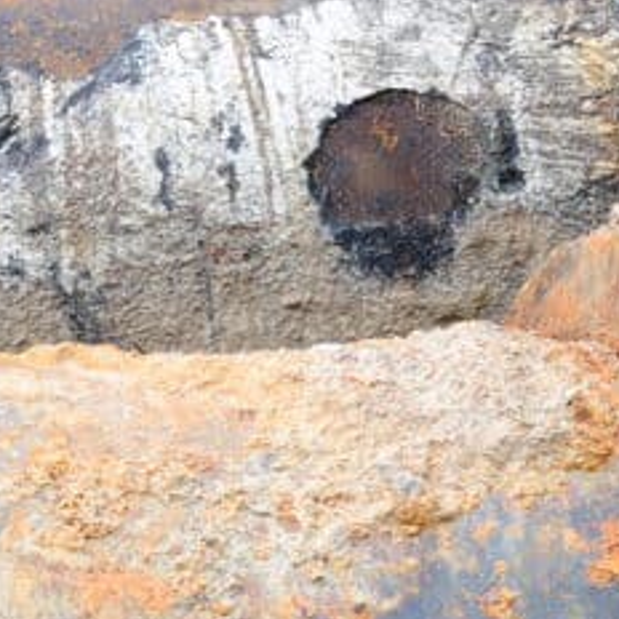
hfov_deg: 12.9
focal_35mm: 131
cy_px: 863
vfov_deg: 12.8
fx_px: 2650
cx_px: -179
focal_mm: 35
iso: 200
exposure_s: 1/13
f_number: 22
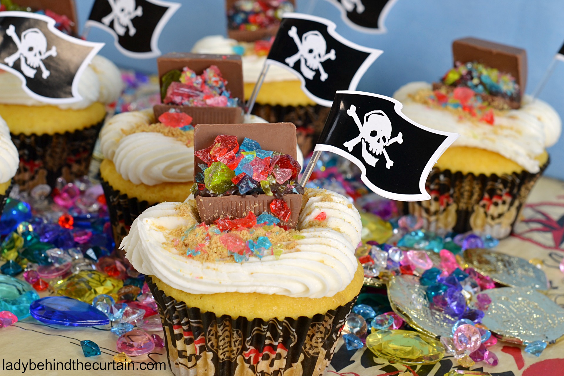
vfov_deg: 18.2
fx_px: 1175
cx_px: 282
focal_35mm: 75
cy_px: 188
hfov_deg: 27.0
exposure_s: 1/3
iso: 100
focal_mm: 50
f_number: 10
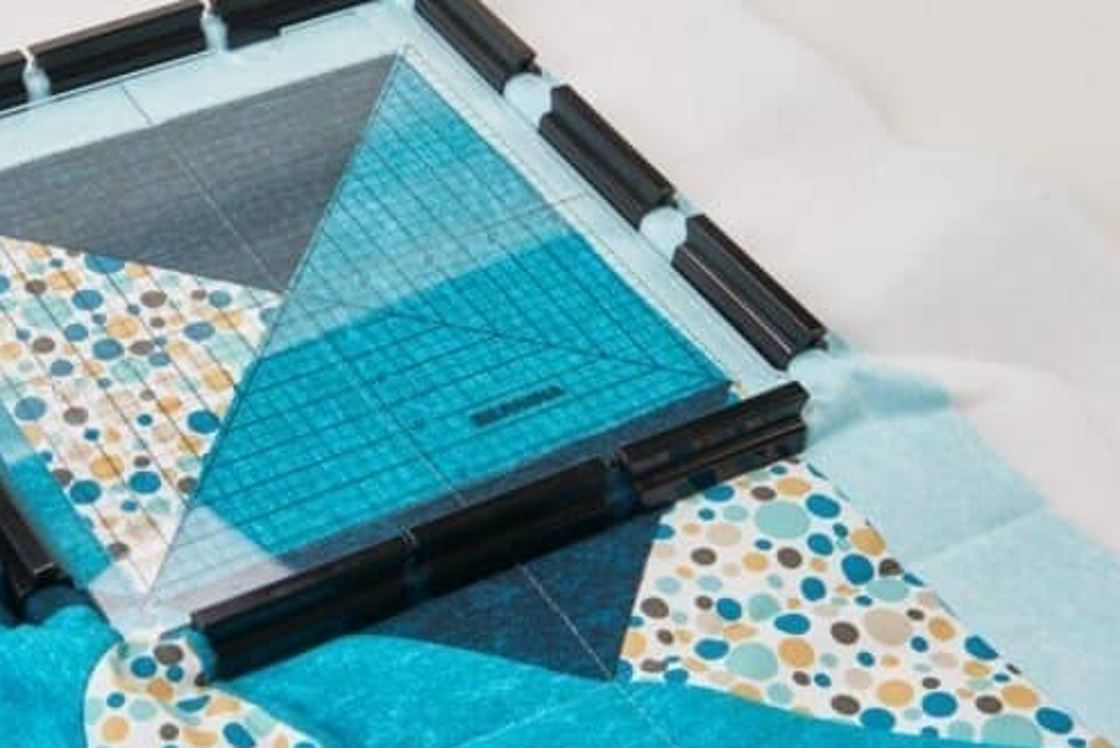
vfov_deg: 15.7
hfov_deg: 23.2
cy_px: 219
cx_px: 360
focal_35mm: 87
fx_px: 2708
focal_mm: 56
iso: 100
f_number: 20
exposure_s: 1/125
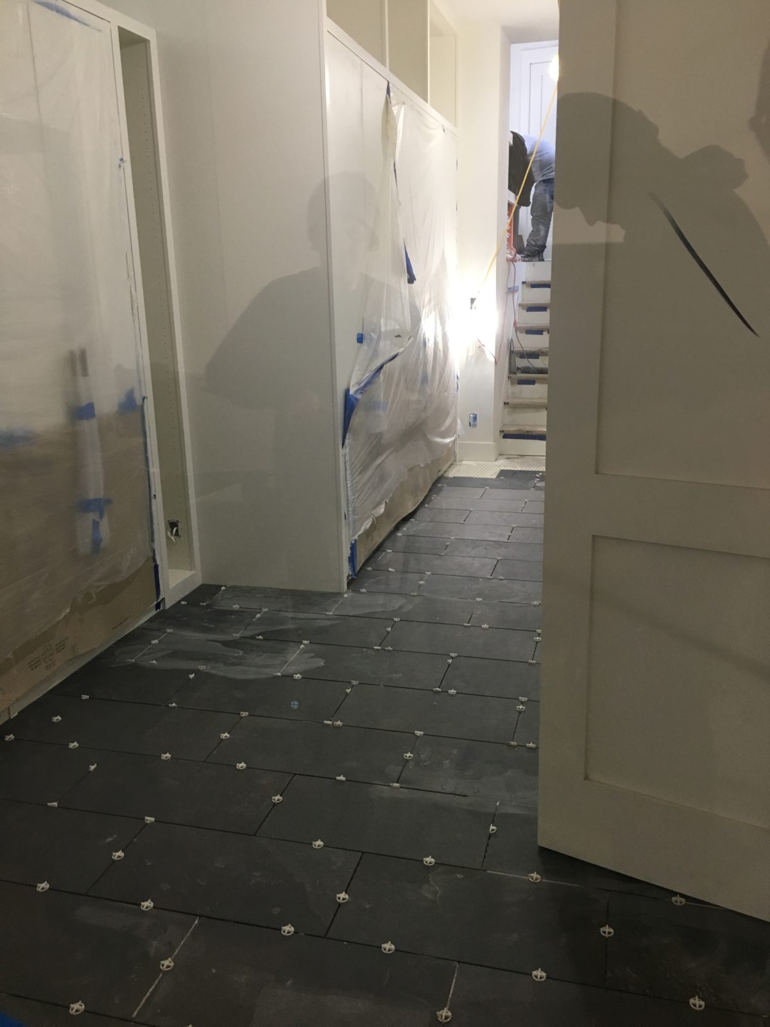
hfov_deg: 48.2
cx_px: 385
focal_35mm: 29
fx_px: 860
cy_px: 514
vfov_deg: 61.7
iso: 100
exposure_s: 1/30
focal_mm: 4.15
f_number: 2.2
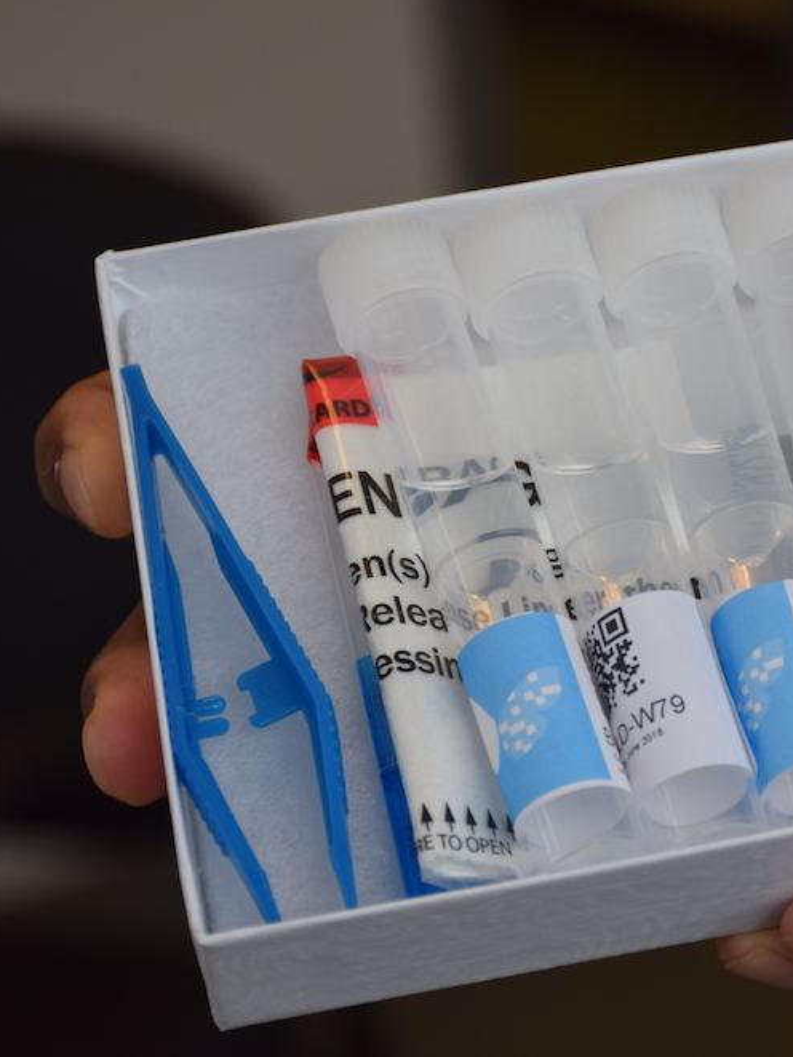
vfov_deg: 13.7
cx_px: 558
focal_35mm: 144
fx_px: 4397
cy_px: 525
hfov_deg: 10.3
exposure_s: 1/125
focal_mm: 66
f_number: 5.6
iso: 400
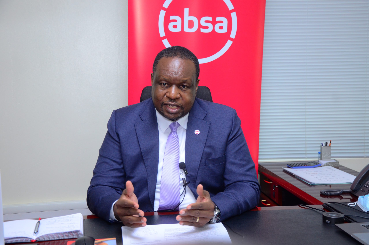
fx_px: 522
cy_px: 122
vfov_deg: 26.4
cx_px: 184
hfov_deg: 39.0
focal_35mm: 51
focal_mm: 34
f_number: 4.2
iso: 800
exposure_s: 1/200
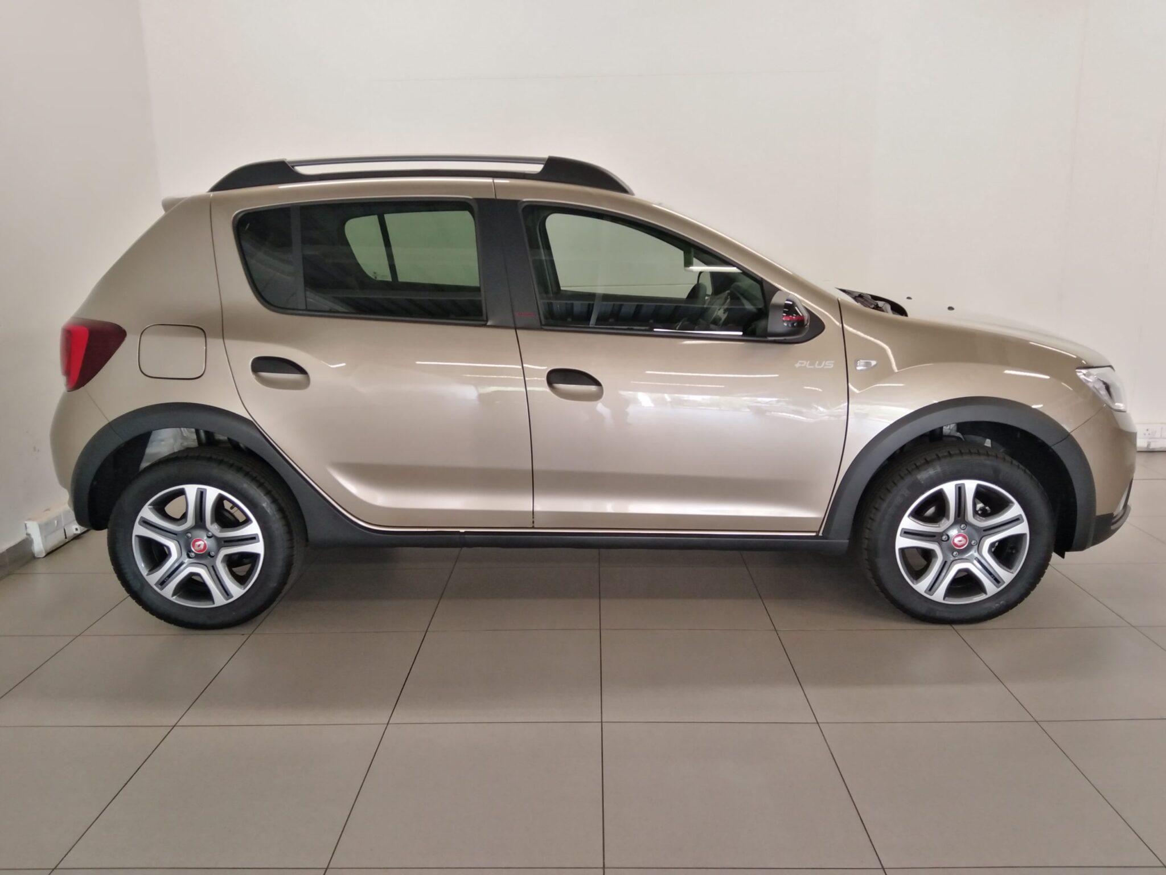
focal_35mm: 26
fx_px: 876
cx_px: 583
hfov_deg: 67.3
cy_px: 438
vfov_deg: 53.1
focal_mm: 3.59
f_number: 1.8
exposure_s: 1/25
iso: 238
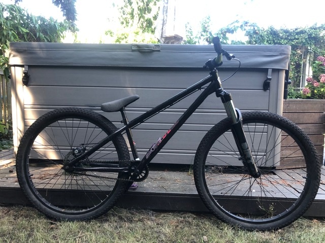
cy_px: 122
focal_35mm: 28
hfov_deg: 63.4
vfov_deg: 49.7
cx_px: 162
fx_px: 263
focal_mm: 4
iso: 25
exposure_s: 1/40
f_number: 1.8
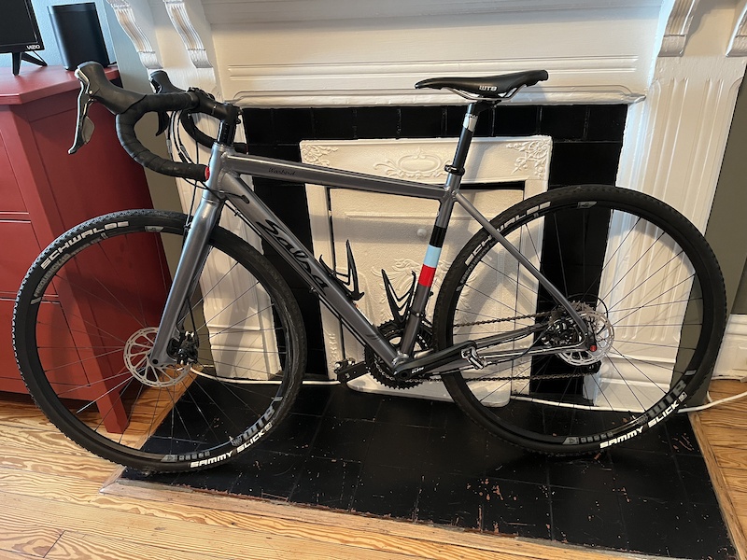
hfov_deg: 67.3
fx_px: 561
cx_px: 374
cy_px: 280
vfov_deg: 53.1
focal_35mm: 26
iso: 500
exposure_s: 1/40
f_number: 1.6
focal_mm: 5.1
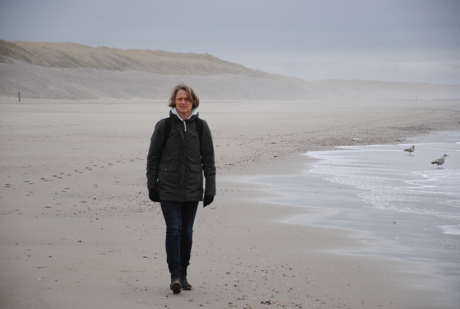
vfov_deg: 8.8
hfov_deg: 13.0
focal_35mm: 158
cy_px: 154
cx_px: 230
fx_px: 2017
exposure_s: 1/200
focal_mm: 105
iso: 200
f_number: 5.6
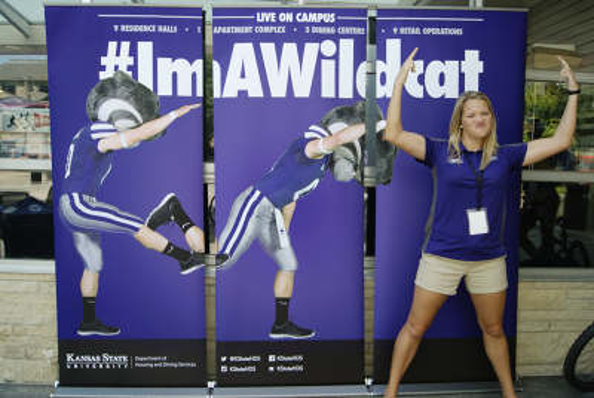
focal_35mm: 27
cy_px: 199
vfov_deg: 48.1
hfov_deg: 67.3
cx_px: 297
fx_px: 446
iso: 100
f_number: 7.1
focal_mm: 18
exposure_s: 1/60
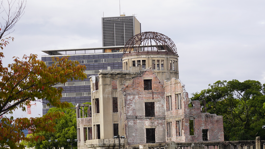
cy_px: 88
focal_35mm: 111
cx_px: 132
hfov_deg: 19.3
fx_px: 780
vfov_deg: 10.9
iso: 100
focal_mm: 70
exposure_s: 1/250
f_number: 5
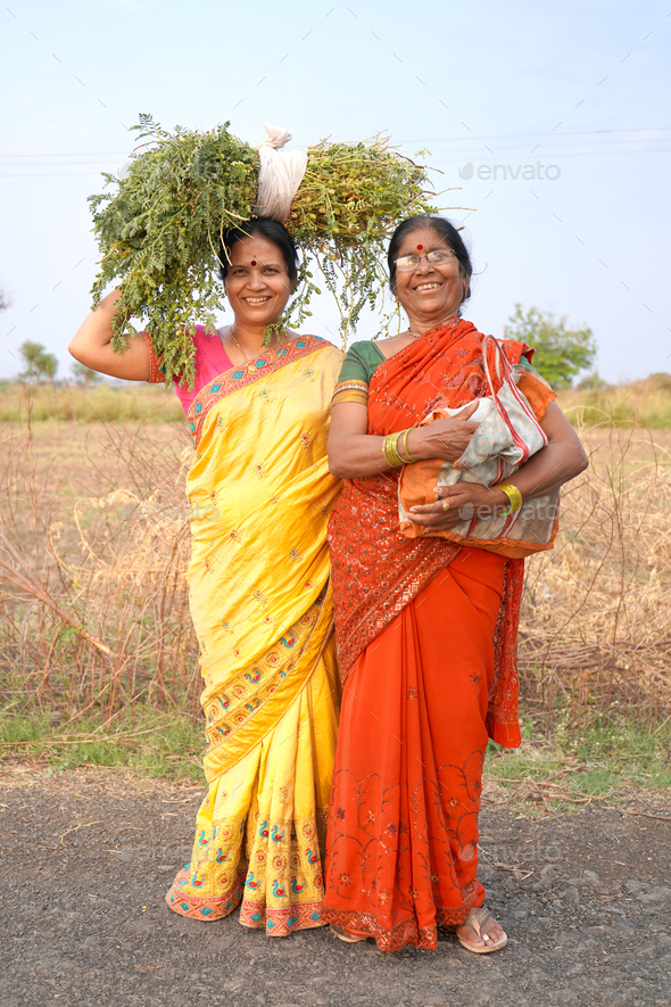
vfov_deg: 45.4
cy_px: 504
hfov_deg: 31.2
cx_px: 336
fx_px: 1202
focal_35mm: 43
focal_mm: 43
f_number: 4.5
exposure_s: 1/160
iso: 160
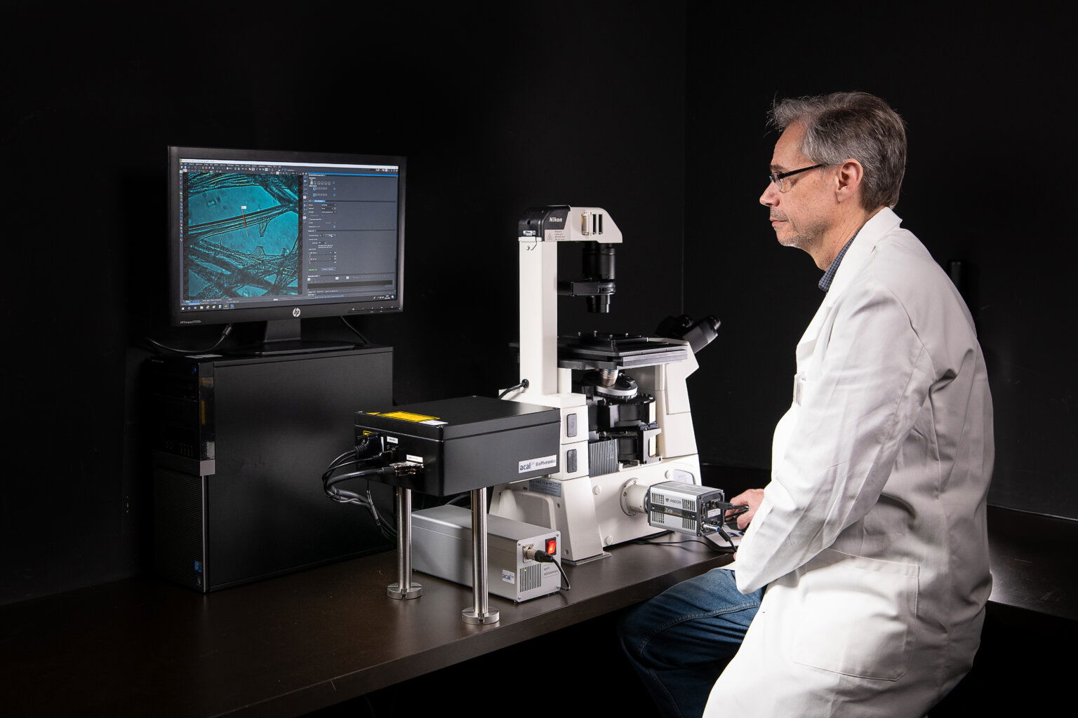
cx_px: 539
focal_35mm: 39
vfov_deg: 34.2
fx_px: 1168
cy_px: 359
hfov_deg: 49.6
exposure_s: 1/125
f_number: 4
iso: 1600
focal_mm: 39
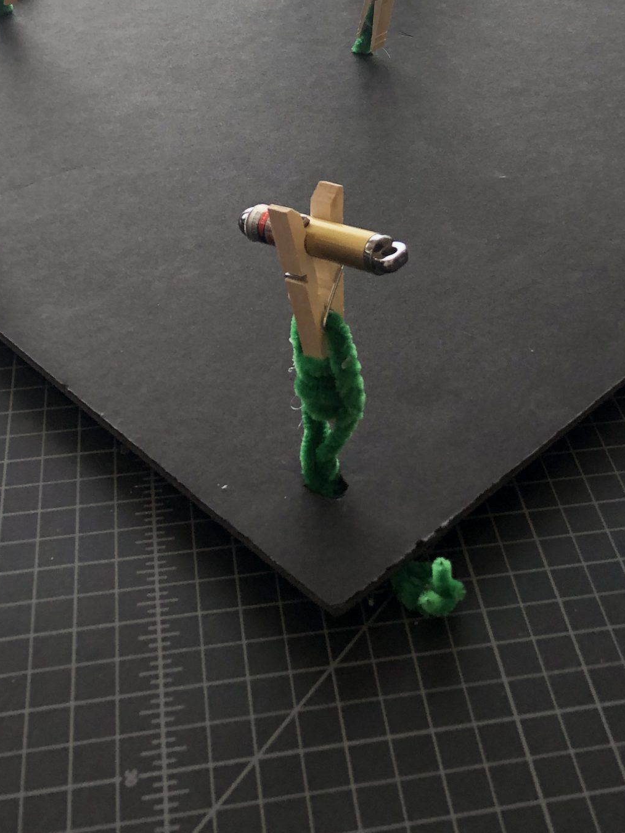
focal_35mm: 53
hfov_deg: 27.4
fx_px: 1276
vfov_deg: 34.0
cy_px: 65
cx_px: 407
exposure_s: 1/120
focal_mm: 4
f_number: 1.8
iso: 40
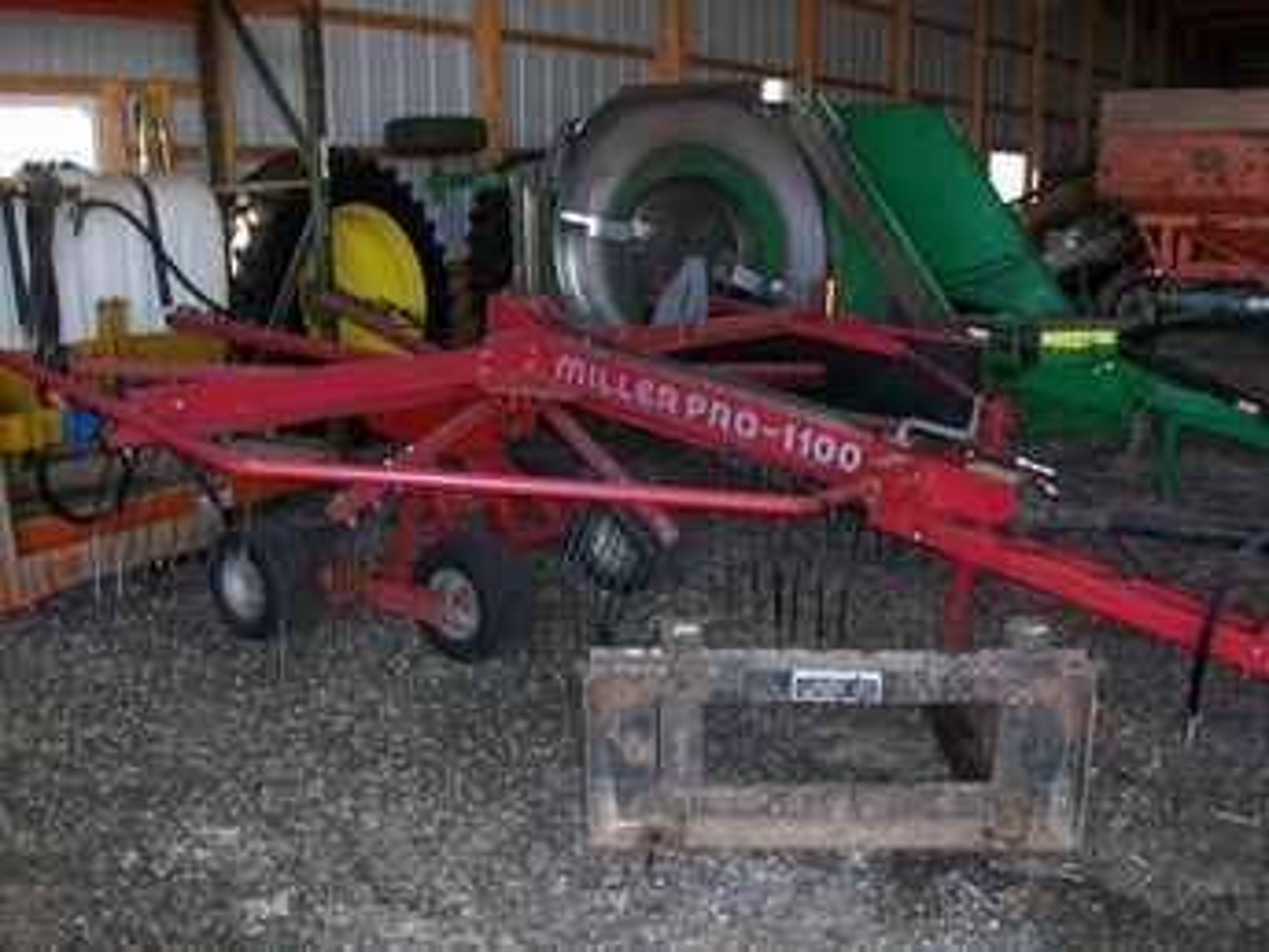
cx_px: 634
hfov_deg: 56.8
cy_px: 476
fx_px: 1173
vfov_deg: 44.2
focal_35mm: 32
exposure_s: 1/60
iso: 160
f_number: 2.8
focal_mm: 5.7
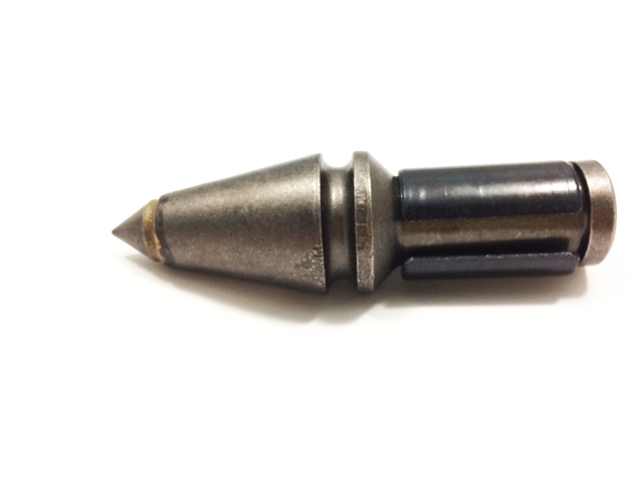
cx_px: 322
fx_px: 539
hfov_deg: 61.7
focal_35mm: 29
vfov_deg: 48.2
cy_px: 242
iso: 50
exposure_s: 1/30
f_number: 2.2
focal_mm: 4.15
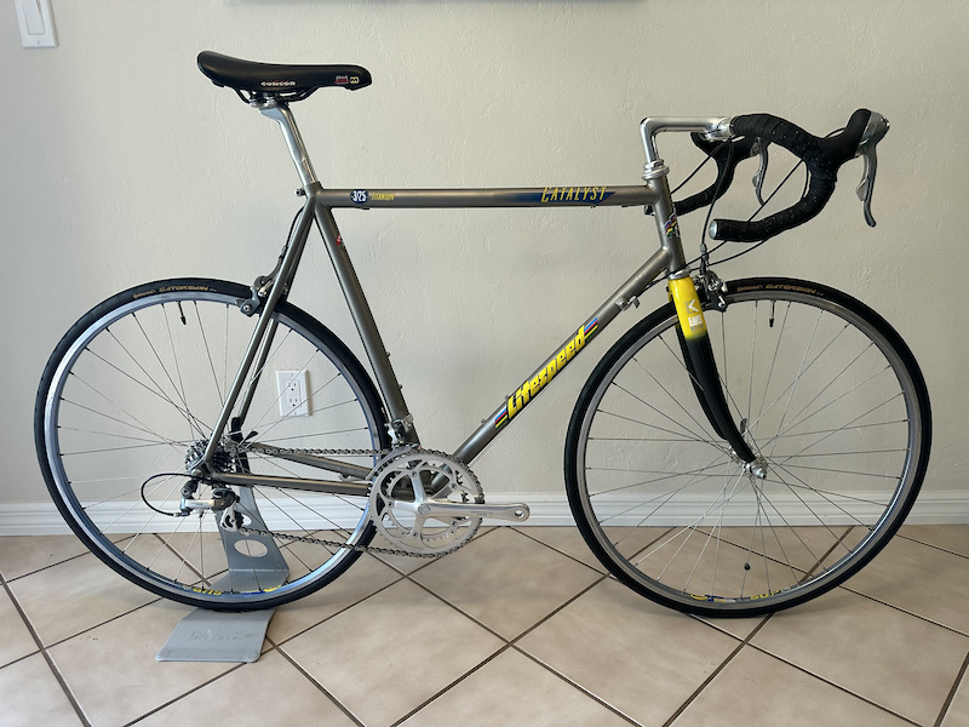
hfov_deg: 71.6
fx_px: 672
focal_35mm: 24
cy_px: 364
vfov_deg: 56.8
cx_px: 484
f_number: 1.78
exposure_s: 1/60
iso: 160
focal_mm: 6.86
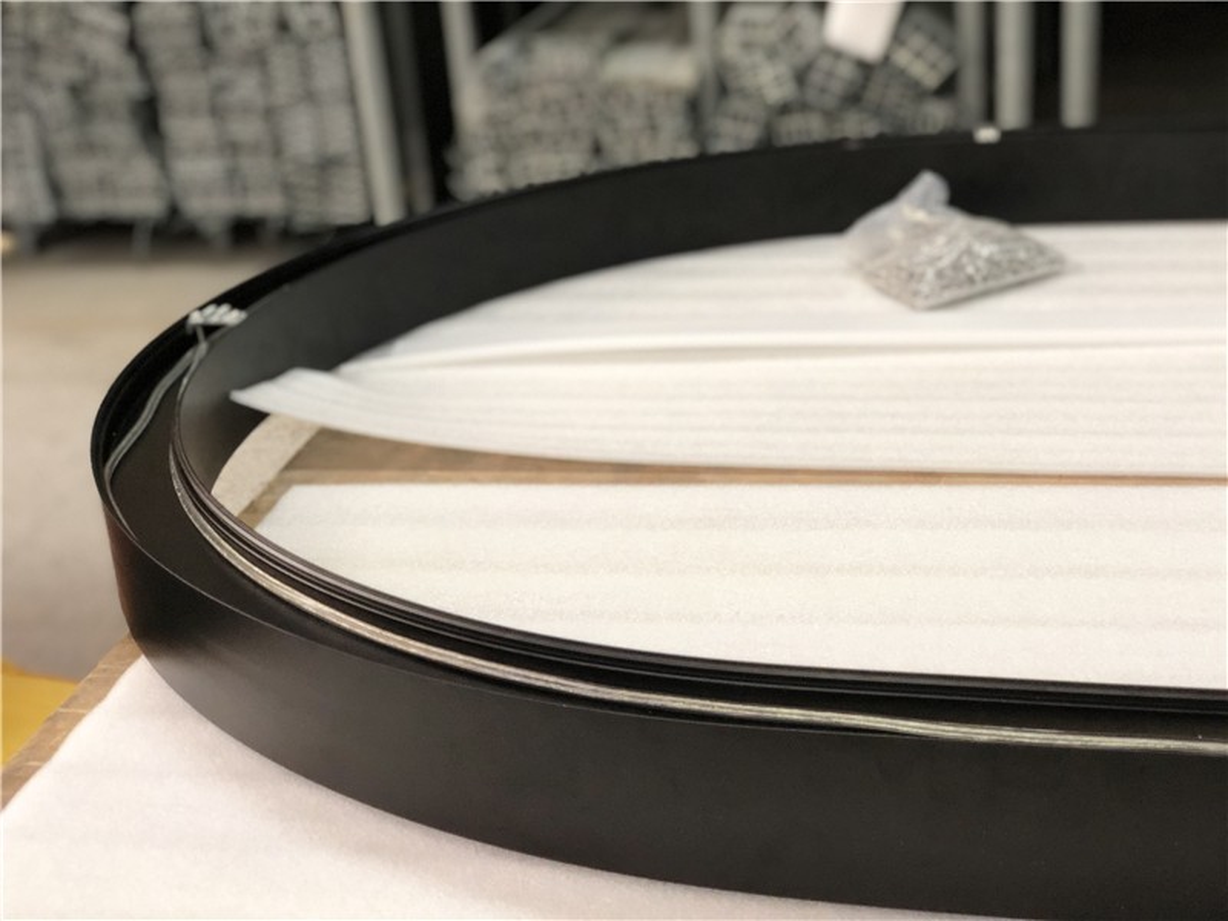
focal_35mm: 52
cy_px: 460
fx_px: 1845
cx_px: 614
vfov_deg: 28.0
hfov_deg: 36.8
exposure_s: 1/24
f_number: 2.4
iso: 125
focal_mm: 6
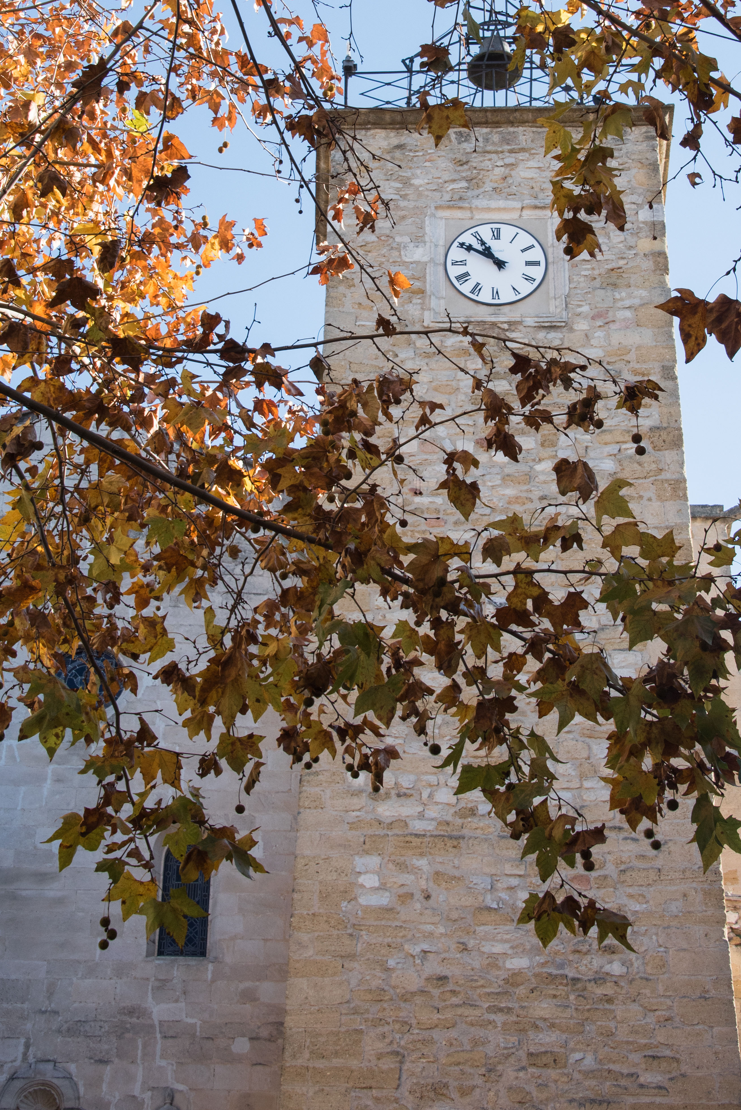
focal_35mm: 69
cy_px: 285
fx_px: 2128
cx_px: 426
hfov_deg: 19.7
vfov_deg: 28.8
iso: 400
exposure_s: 1/320
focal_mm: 45
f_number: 10
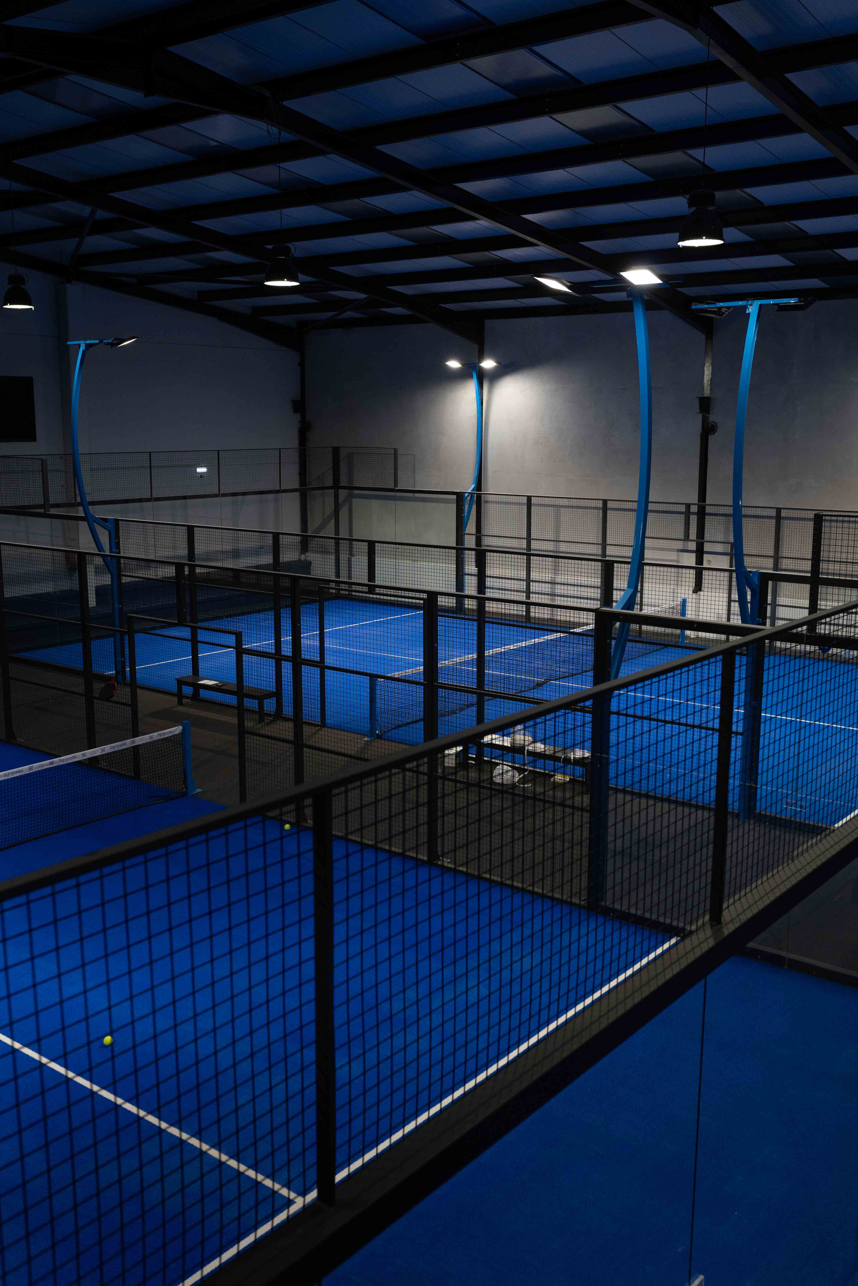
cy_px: 643
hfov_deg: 37.9
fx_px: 1251
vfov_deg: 54.4
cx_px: 429
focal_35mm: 35
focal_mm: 35
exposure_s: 1/200
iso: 1000
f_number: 4.5
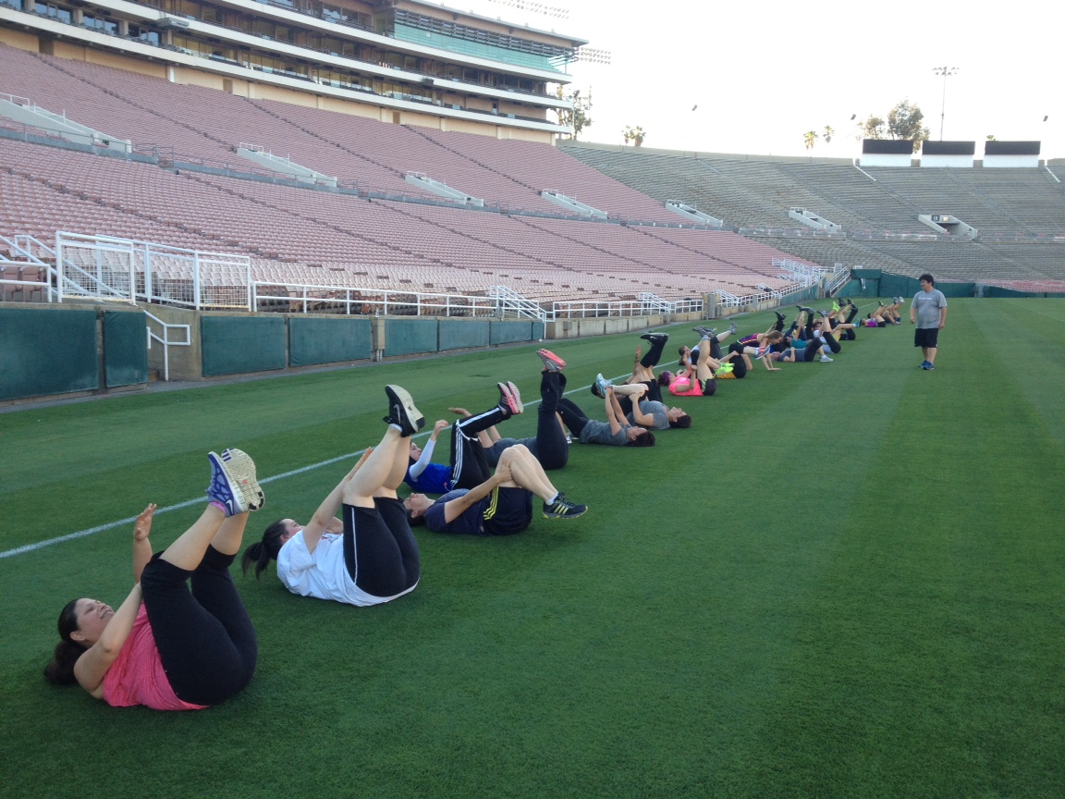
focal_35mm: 35
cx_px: 532
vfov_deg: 40.7
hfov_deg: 52.6
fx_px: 1077
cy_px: 400
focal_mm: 4.28
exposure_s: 1/201
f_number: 2.4
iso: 80
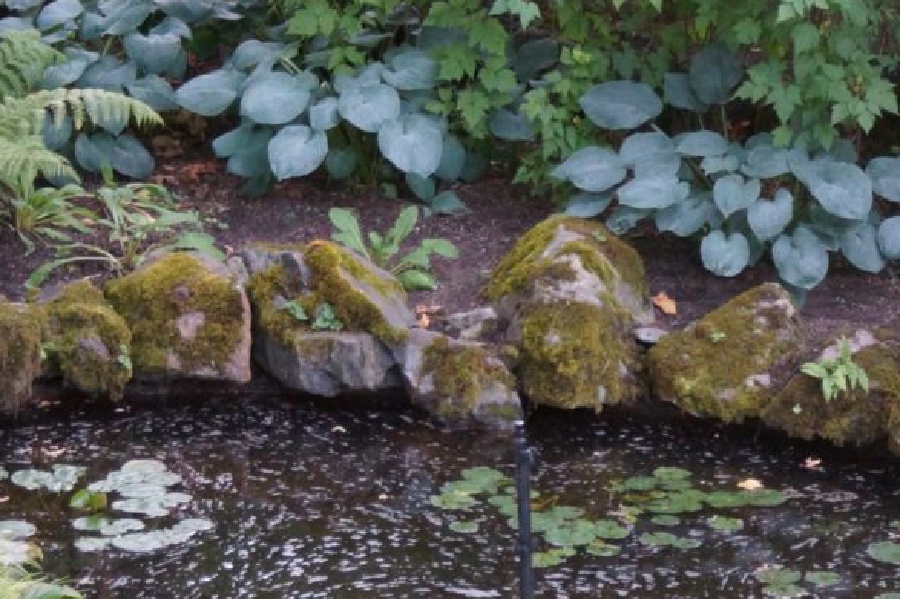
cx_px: 561
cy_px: 486
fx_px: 4598
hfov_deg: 11.2
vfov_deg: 7.4
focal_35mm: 184
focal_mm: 60
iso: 1600
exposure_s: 1/80
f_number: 5.6
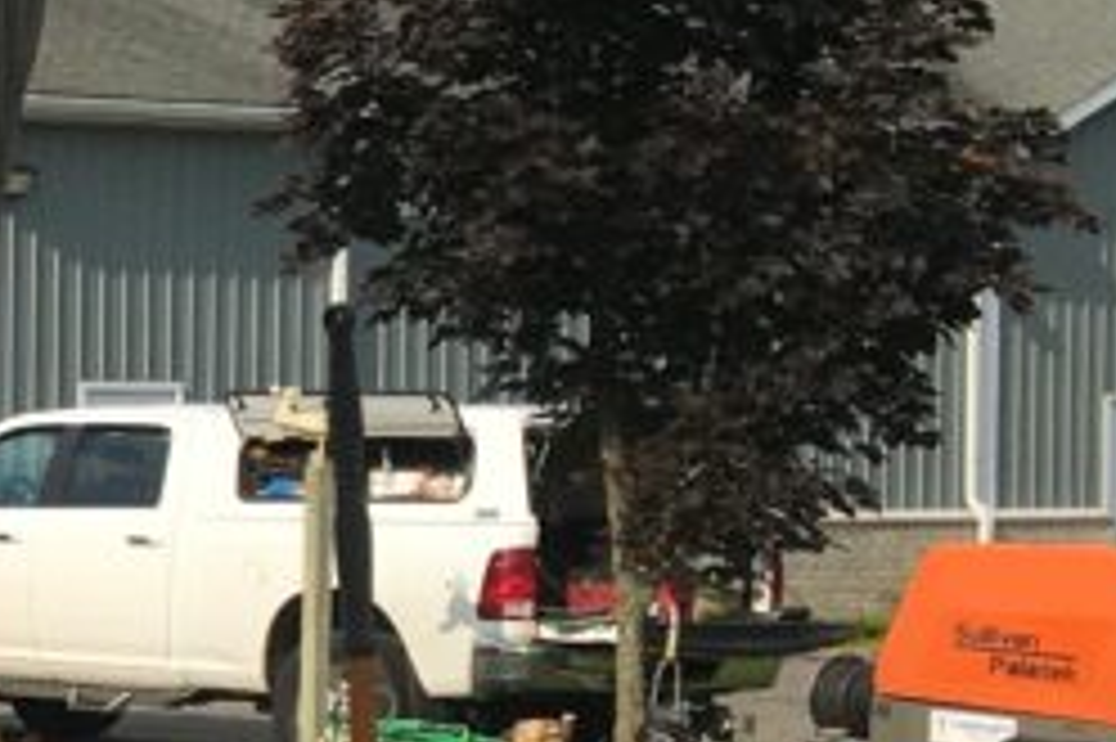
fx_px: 4523
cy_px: 468
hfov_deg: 11.8
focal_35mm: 146
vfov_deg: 9.4
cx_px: -1449
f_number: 2.2
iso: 25
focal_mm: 4.15
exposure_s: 1/1508
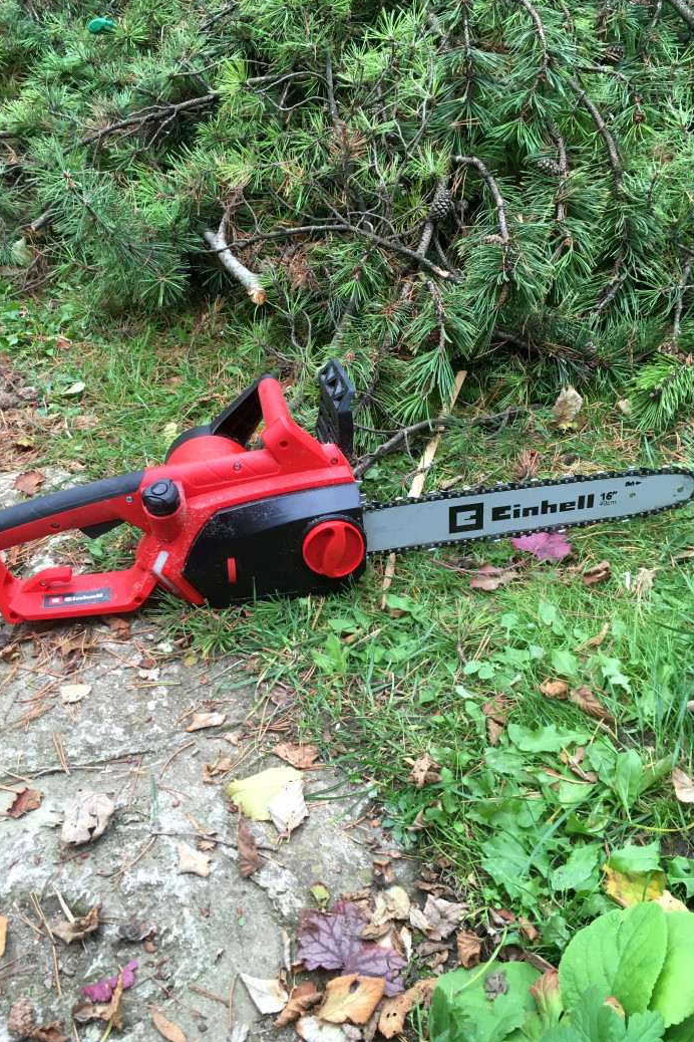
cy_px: 512
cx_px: 350
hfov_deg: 42.3
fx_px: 896
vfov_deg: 60.3
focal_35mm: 31
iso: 32
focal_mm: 4.15
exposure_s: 1/33
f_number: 2.2
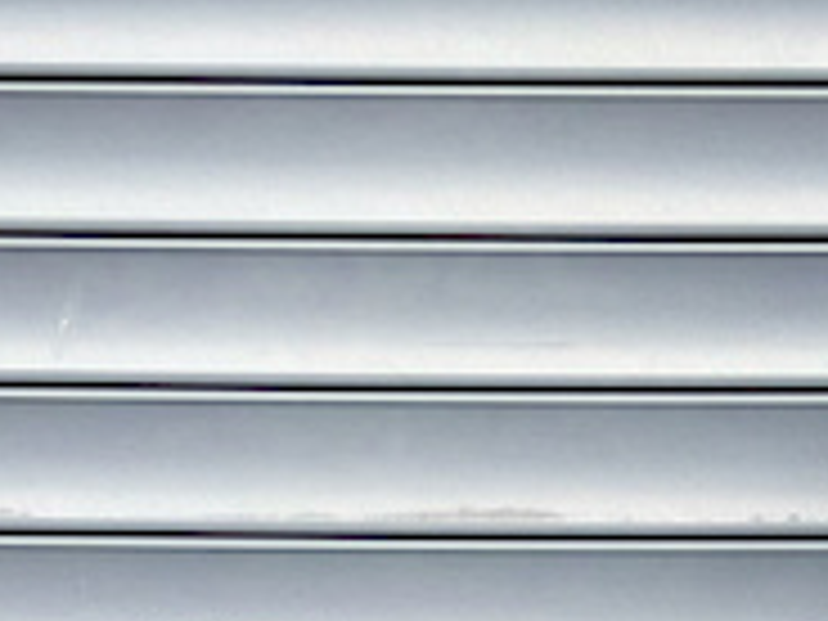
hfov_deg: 17.4
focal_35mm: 113
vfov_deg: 12.3
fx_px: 2703
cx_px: 531
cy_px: 1022
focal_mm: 5.7
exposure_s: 1/222
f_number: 1.5
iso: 40
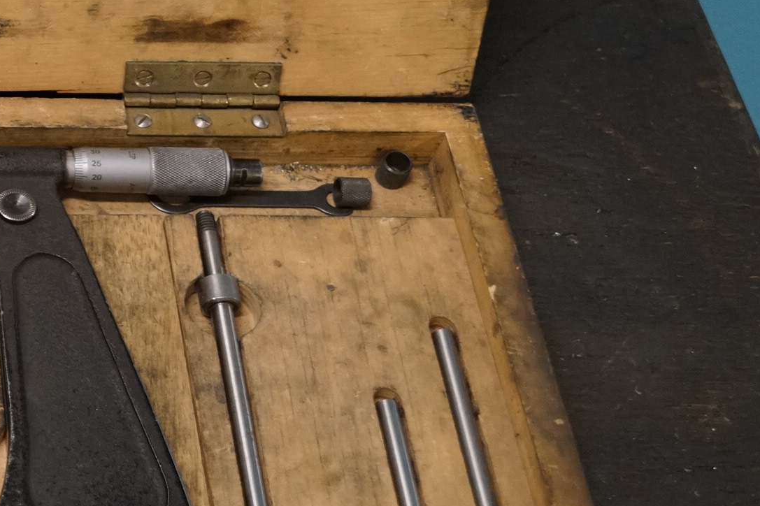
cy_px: 108
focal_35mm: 88
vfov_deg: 15.4
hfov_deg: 20.0
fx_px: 1857
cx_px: -374
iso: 2500
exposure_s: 1/160
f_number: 4
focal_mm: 24
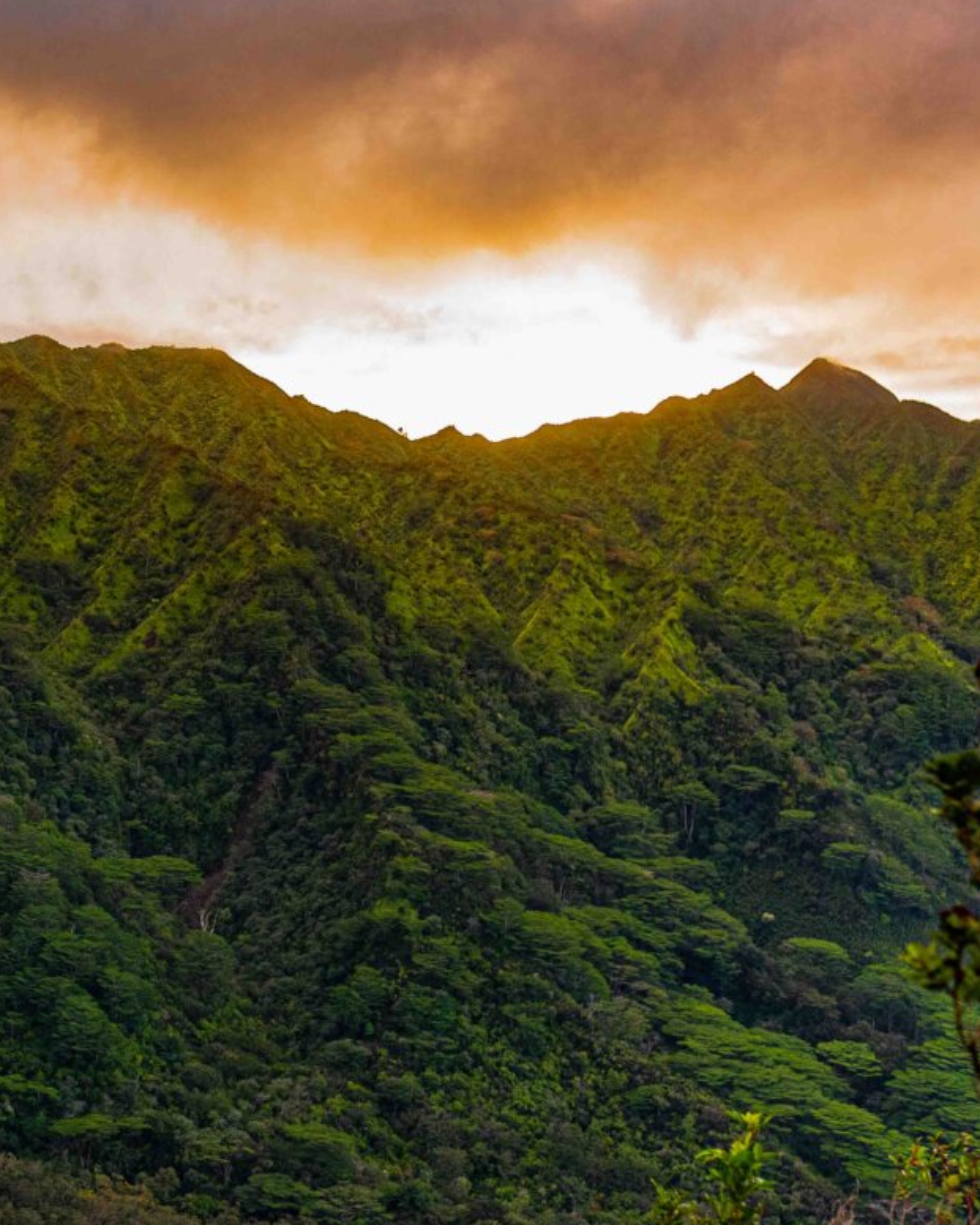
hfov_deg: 22.9
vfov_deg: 29.1
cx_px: 93
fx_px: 2356
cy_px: 594
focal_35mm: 65
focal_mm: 35
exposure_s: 1/800
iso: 800
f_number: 3.5
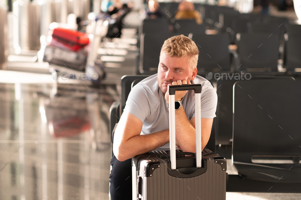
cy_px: 100
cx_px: 150
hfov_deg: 24.2
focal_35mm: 84
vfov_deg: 16.3
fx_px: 702
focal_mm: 56
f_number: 2
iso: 160
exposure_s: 1/1000
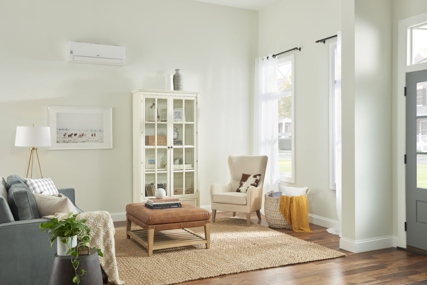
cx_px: 214
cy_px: 142
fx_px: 415
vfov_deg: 37.9
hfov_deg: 54.4
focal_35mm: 35
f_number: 7.1
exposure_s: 1/125
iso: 200
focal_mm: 35
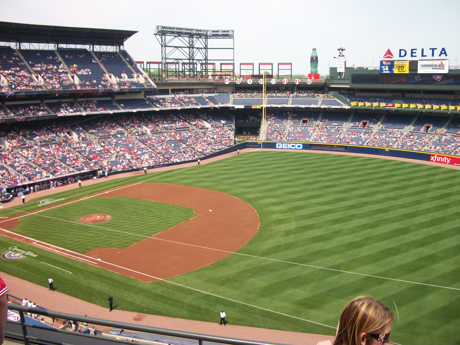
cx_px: 230
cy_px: 172
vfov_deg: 44.2
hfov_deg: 56.8
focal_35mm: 32
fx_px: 425
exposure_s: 1/125
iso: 80
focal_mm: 5.7
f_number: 8.8
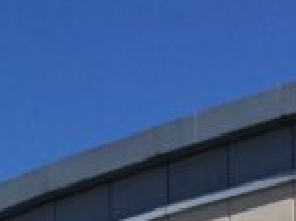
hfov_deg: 11.4
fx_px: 1434
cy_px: 523
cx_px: -108
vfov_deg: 8.1
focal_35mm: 168
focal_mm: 3.3
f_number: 2.4
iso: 25
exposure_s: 1/1812
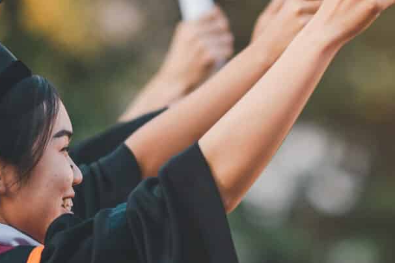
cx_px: 324
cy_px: 68
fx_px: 3882
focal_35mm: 354
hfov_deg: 5.8
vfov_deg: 3.9
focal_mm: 105
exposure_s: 1/2500
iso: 250
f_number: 1.4
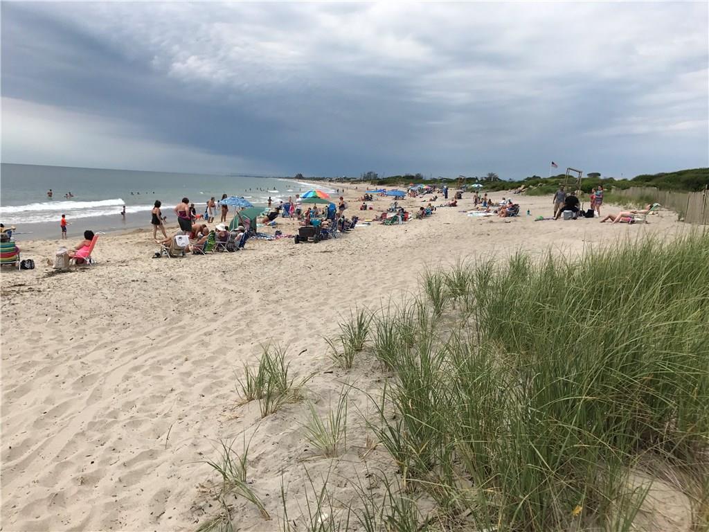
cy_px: 266
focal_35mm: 28
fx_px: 573
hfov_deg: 63.4
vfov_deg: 49.7
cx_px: 354
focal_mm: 3.99
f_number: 1.8
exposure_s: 1/4167
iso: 20
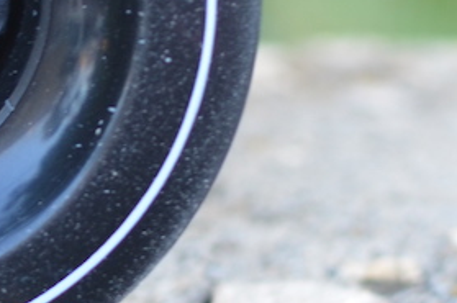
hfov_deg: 7.7
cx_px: -162
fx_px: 3339
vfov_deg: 5.2
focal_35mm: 264
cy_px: -61
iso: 320
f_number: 3.2
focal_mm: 35
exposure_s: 1/80
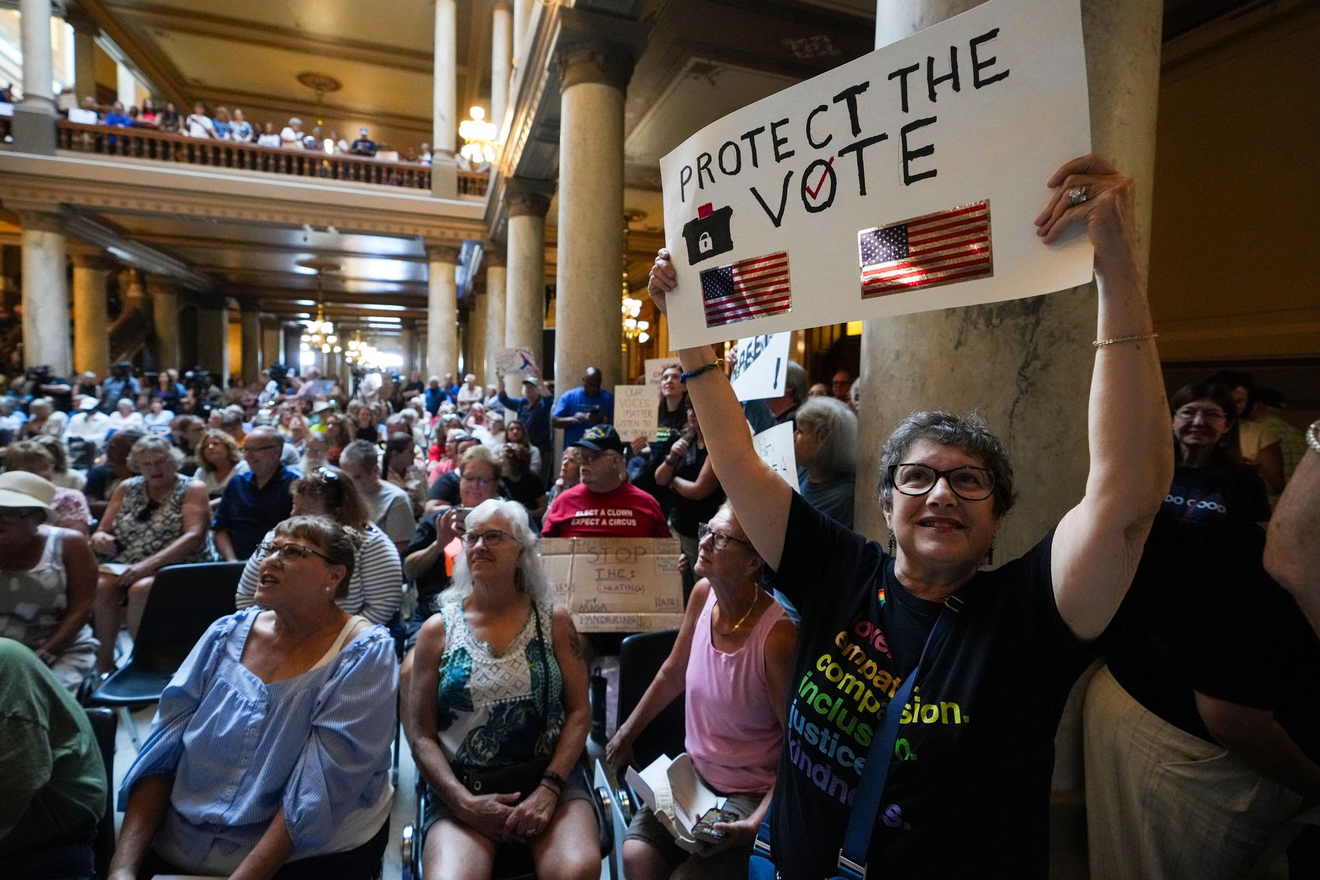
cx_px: 641
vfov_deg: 70.4
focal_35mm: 17
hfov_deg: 93.3
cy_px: 423
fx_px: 623
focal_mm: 16
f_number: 3.5
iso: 4000
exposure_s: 1/160
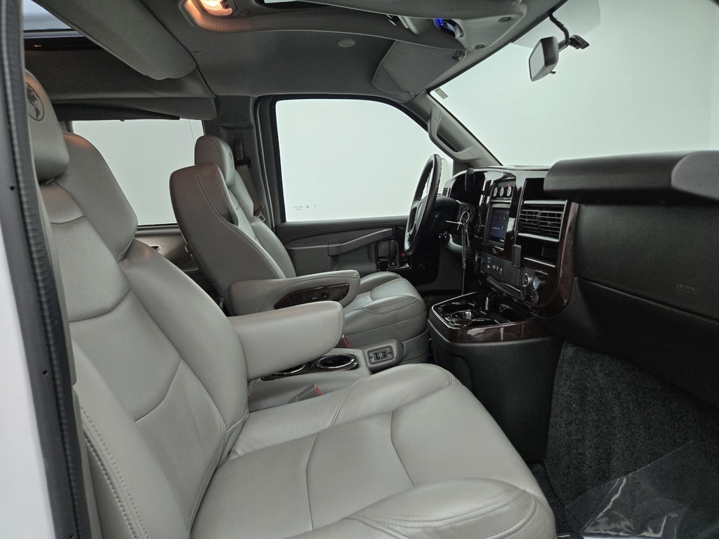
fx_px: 478
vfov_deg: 58.9
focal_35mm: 23
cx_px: 360
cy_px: 270
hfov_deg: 73.9
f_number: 1.8
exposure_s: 1/120
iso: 250
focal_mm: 5.4
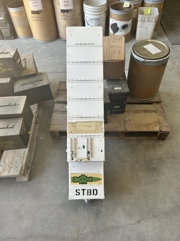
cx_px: 90
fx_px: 180
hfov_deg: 53.1
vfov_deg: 67.3
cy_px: 120
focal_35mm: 26
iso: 32
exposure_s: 1/133
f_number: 1.5
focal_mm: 5.7
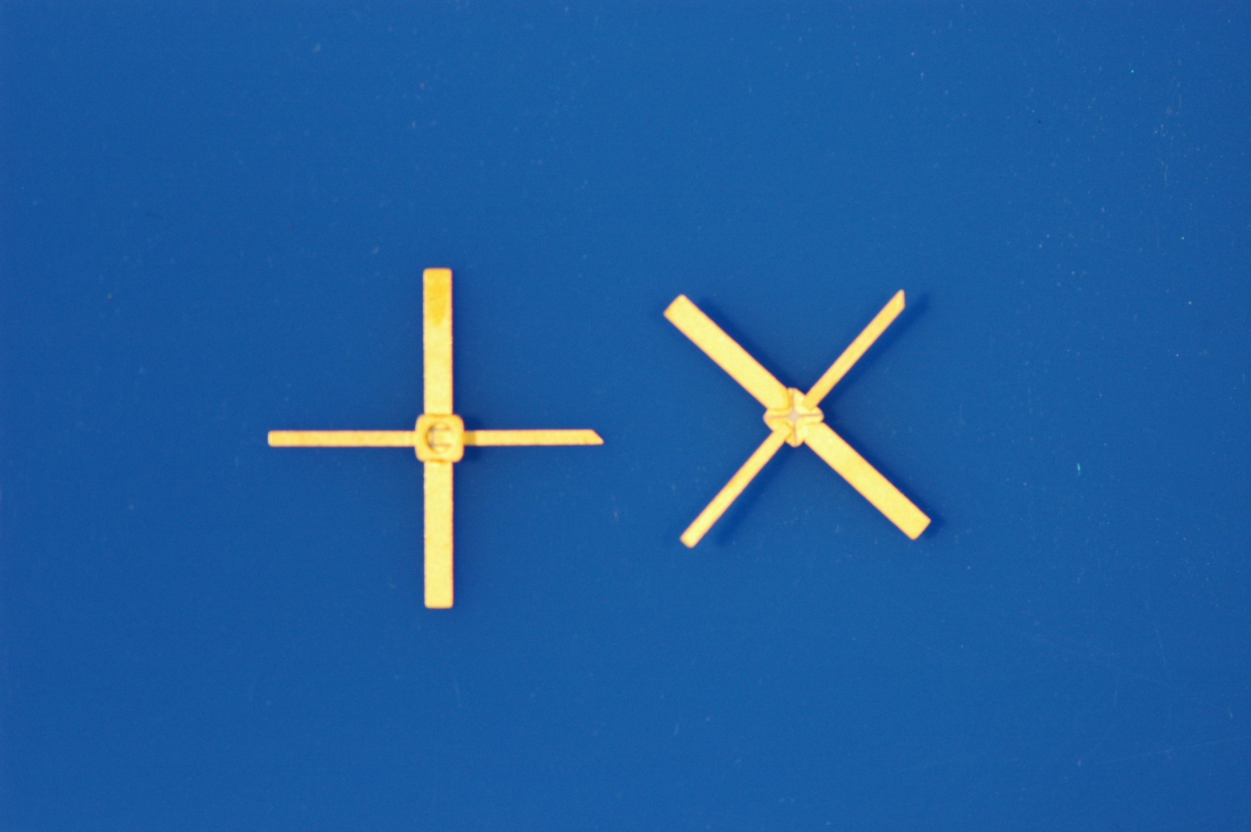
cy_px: 416
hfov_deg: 13.1
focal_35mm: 158
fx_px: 5468
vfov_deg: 8.7
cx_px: 626
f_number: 7.1
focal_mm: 105
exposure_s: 1/500
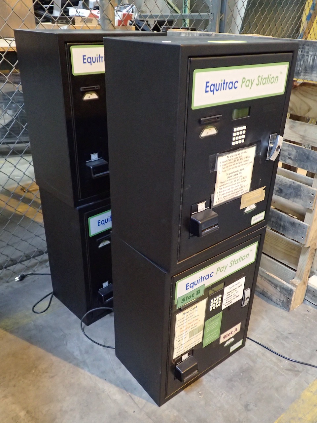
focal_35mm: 30
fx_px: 366
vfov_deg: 60.0
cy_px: 212
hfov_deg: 46.8
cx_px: 158
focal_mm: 5.5
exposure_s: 1/30
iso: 800
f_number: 2.3
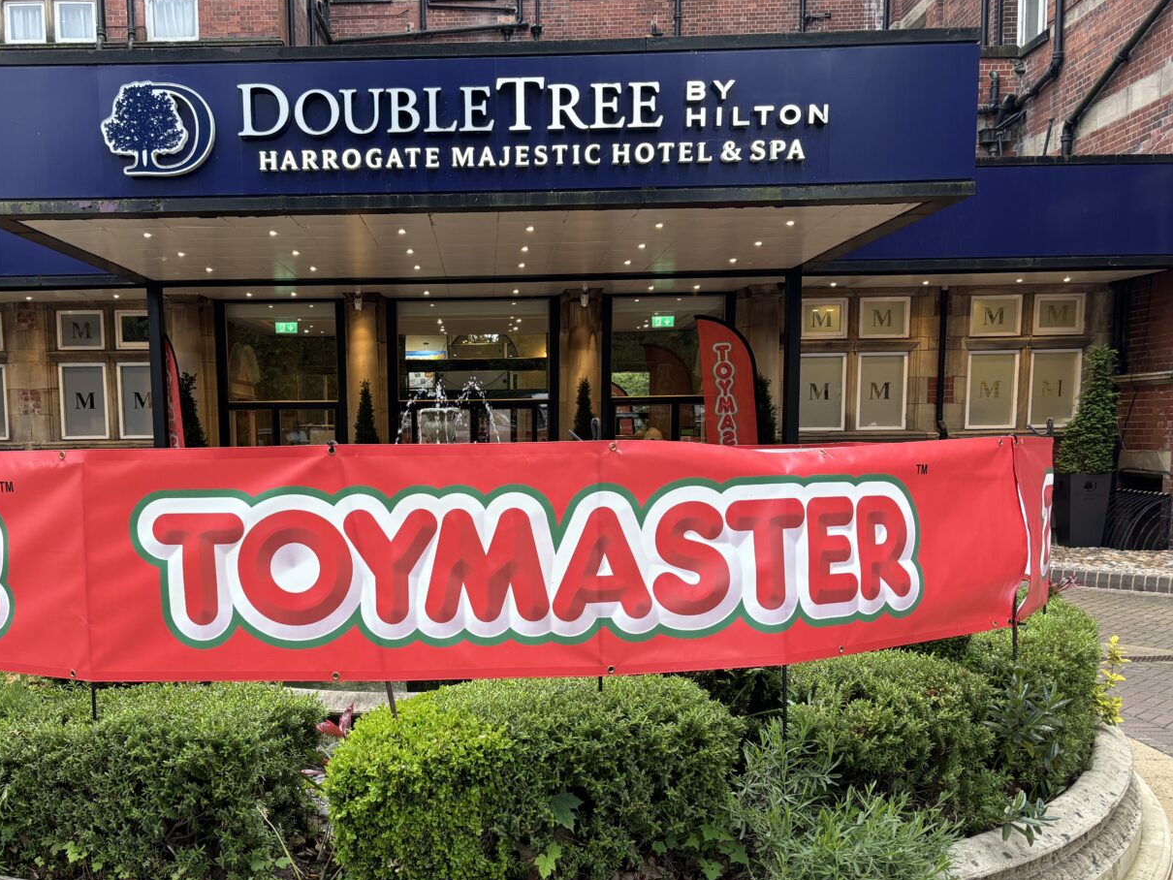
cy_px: 552
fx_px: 1118
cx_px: 445
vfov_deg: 42.6
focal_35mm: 33
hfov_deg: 54.8
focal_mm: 5.96
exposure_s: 1/121
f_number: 1.6
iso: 125
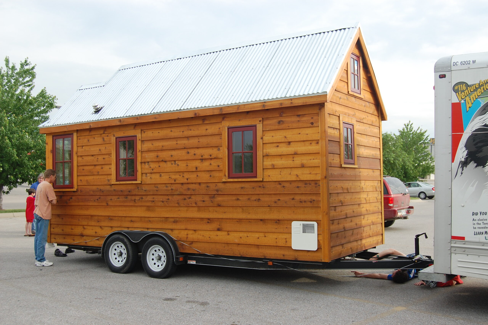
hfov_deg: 49.6
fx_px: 528
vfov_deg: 34.1
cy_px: 162
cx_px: 244
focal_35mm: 39
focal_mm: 26
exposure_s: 1/200
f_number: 7.1
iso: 200
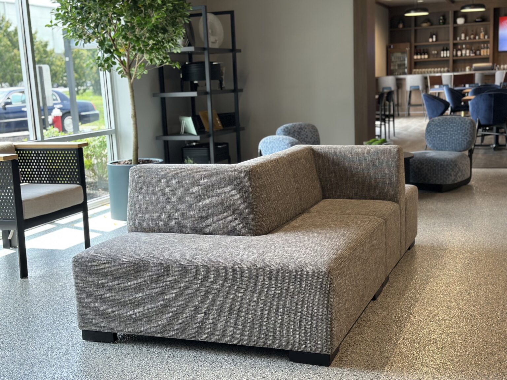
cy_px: 190
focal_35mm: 48
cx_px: 254
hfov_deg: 39.7
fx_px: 703
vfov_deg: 30.3
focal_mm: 6.86
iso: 100
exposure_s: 1/174
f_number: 1.78
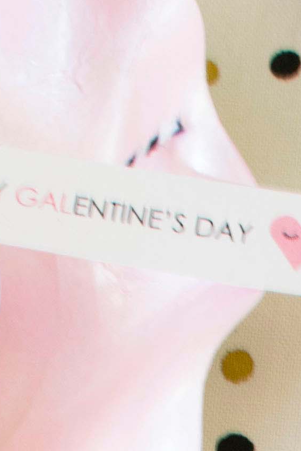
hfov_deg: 3.7
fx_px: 4645
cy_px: 1147
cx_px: 655
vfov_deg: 5.4
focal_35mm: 371
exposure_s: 1/15
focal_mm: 35
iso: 200
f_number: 4.5
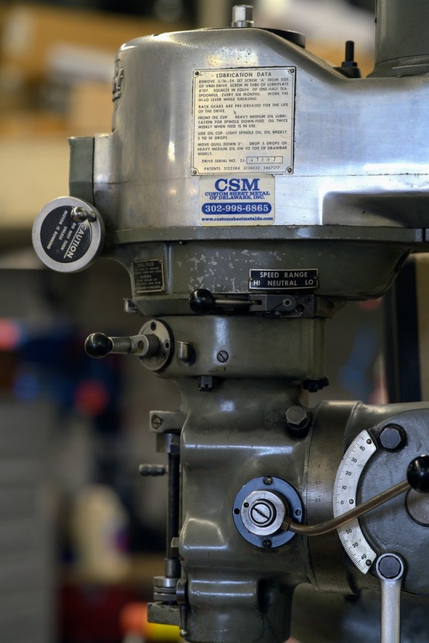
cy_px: 322
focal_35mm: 135
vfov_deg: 15.2
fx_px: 2409
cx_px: 214
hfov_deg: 10.2
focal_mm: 135
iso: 1250
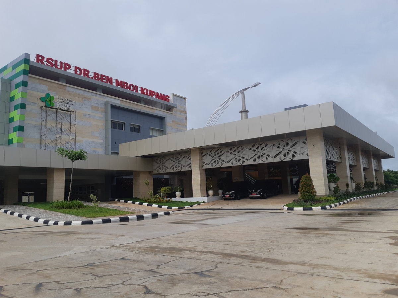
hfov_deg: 67.3
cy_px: 149
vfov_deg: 53.1
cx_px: 199
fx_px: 299
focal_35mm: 26
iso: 40
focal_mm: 3.93
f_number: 1.7
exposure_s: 1/3300
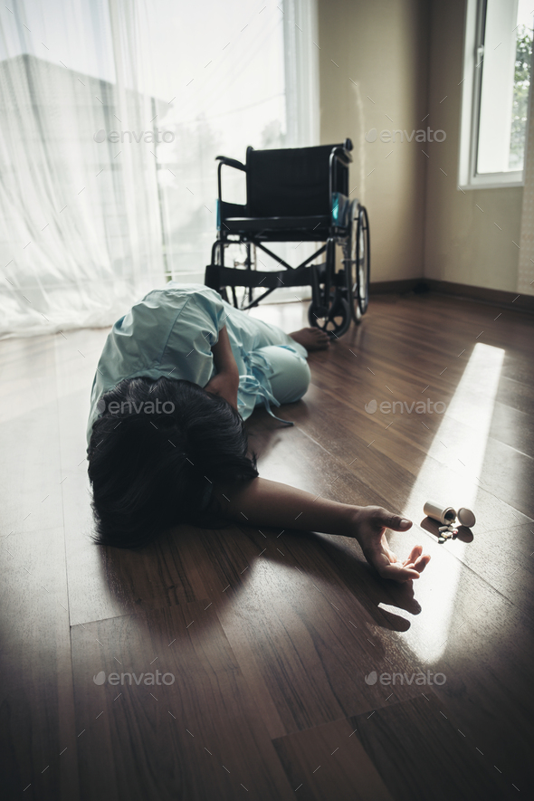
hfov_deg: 45.0
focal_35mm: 29
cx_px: 267
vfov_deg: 63.7
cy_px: 400
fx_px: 645
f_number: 4
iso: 200
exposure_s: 1/400
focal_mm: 29
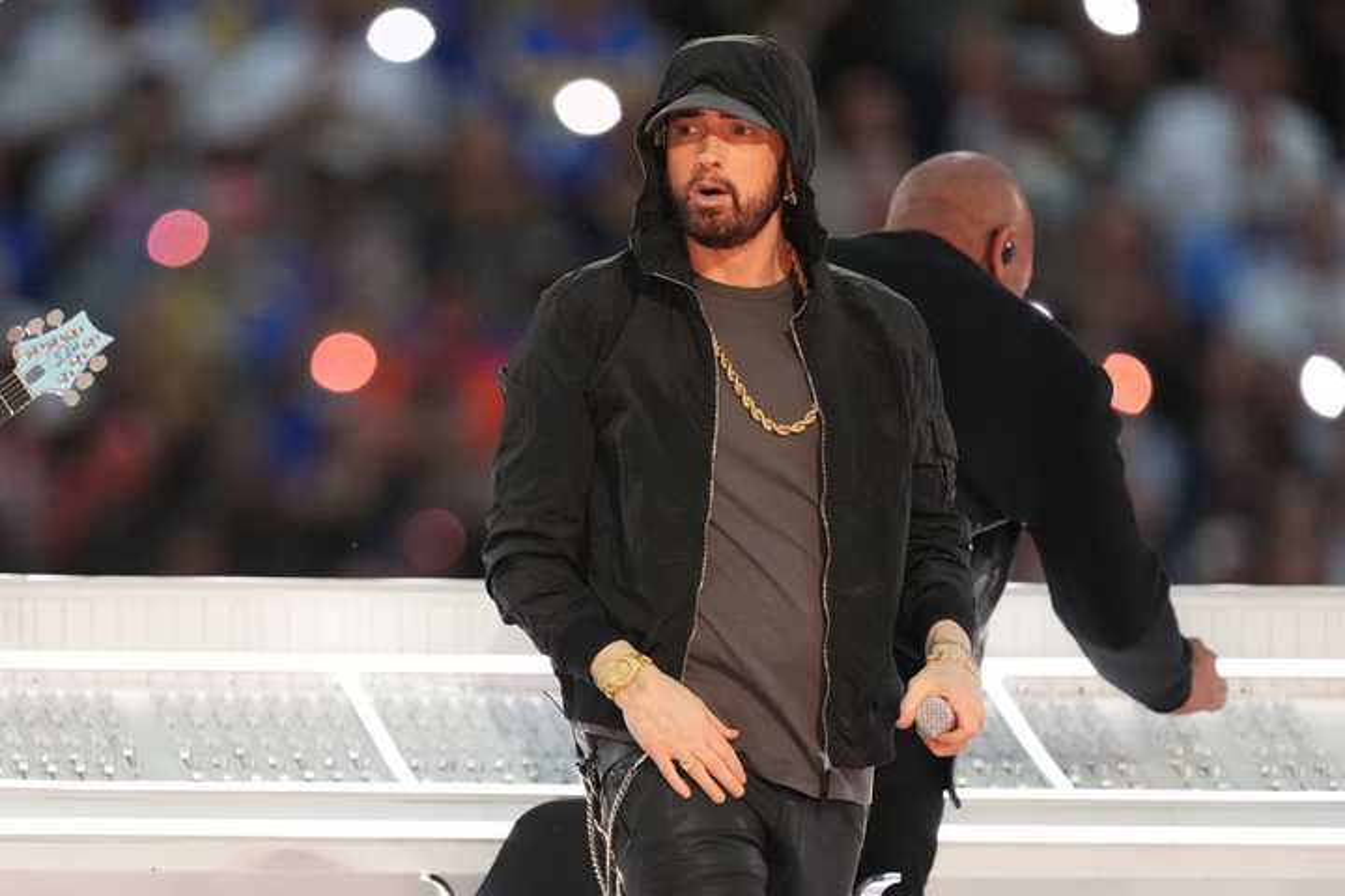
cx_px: 672
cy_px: 448
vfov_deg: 2.3
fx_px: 22415
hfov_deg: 3.4
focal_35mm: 600
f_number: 4
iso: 3200
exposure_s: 1/640
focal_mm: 600
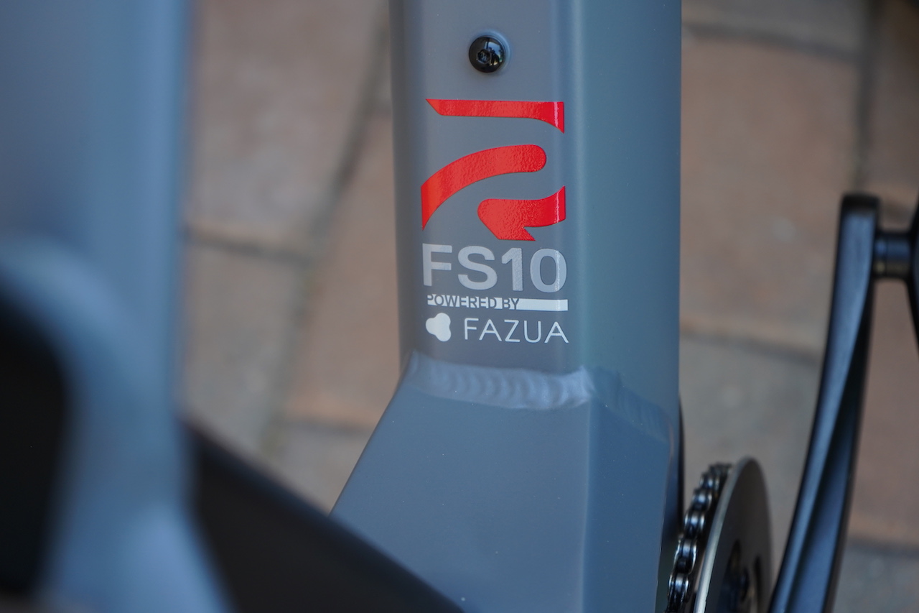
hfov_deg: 28.8
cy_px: 306
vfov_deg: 19.5
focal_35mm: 70
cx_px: 460
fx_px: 1787
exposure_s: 1/160
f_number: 5.6
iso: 500
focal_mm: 70
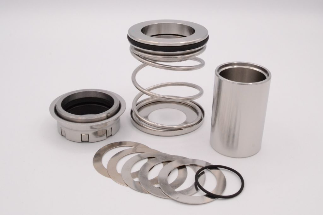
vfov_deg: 34.2
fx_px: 350
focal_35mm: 39
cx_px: 162
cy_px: 108
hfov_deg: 49.5
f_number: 11
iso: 3200
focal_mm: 26
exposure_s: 1/500
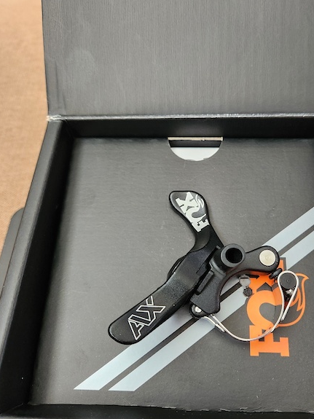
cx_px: 200
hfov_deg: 43.7
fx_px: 387
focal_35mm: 32
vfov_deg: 56.8
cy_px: 216
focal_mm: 5.4
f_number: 1.8
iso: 1000
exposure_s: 1/120
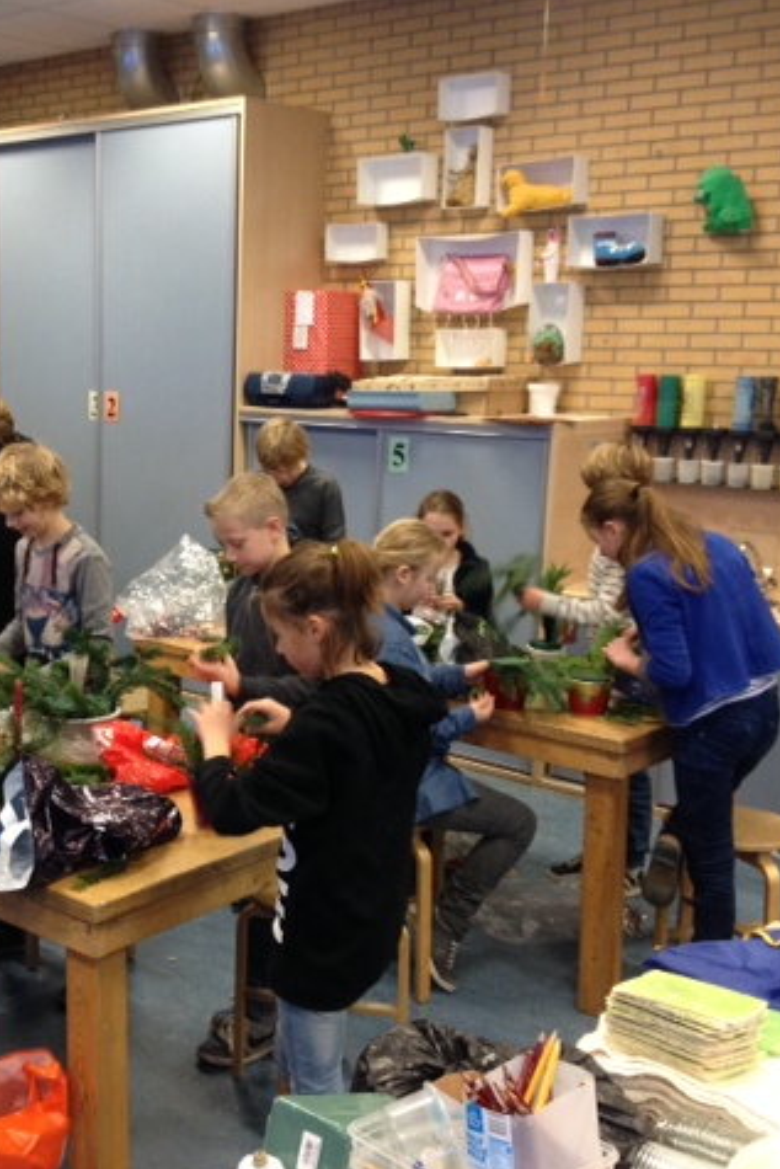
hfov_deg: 27.1
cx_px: 180
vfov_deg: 40.3
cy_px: 583
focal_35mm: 49
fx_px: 1591
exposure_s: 1/20
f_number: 2.4
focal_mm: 4.28
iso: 160
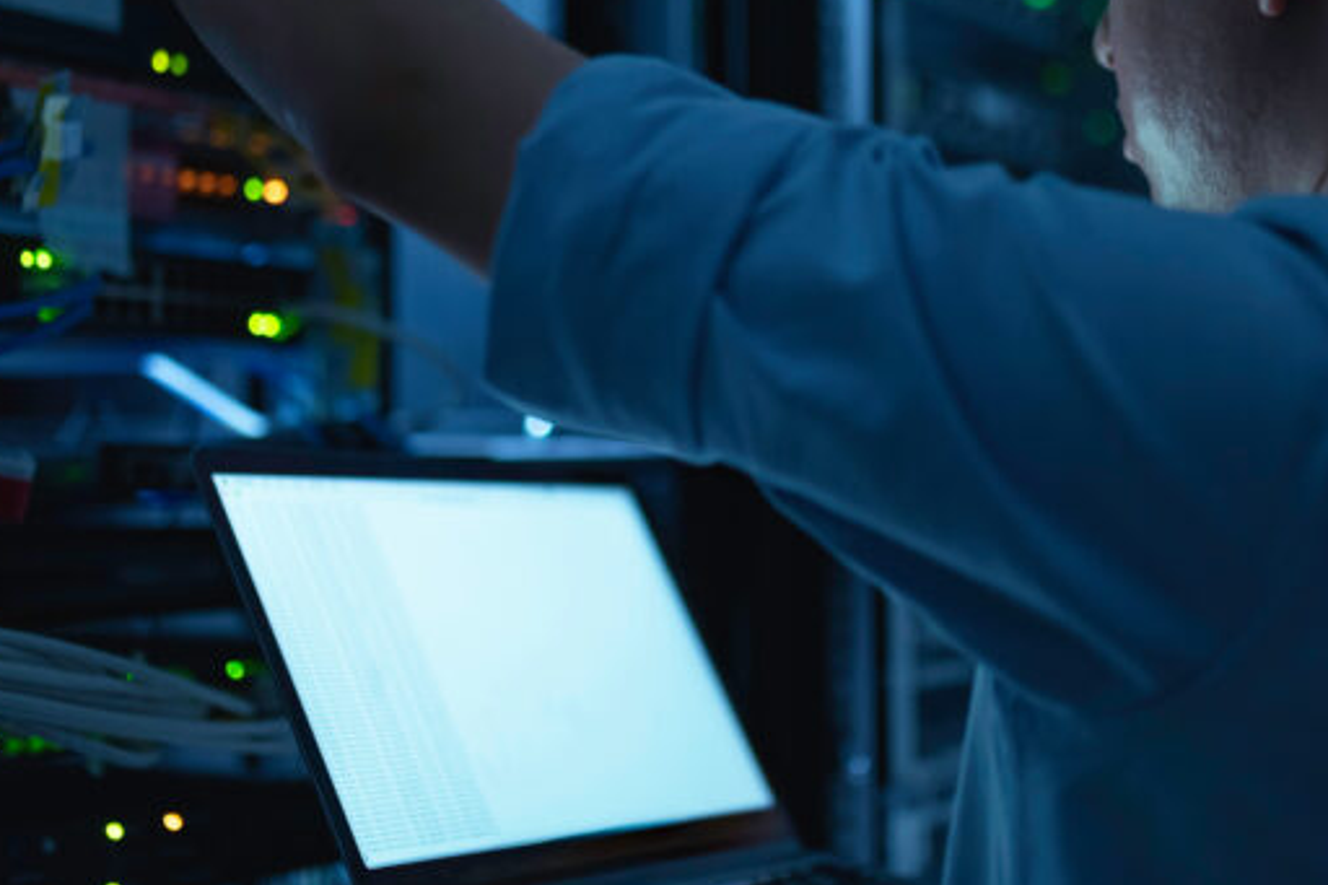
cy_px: 249
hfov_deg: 30.1
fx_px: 2471
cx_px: 630
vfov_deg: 20.2
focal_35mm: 67
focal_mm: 35
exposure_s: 1/60
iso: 400
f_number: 1.4
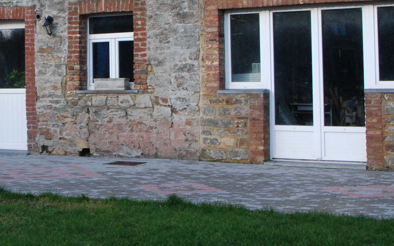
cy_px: 8
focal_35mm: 78
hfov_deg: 26.1
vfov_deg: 16.4
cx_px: 87
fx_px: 838
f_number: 9
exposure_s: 1/320
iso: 800
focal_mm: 24
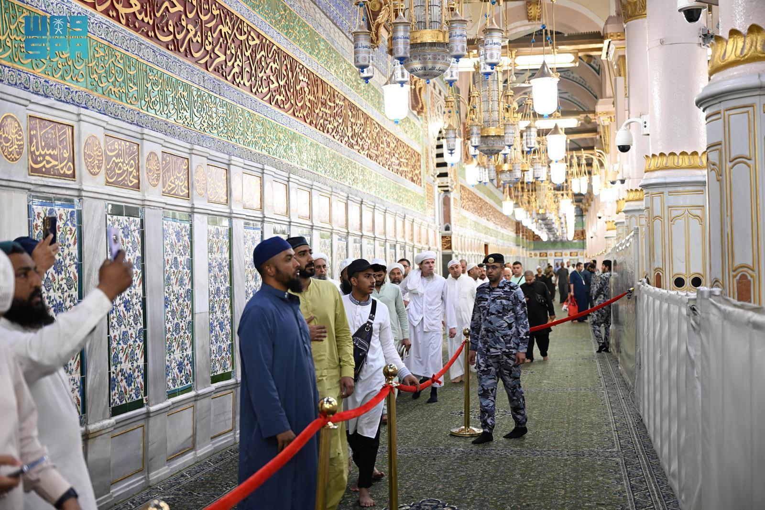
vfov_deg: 29.2
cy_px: 255
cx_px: 382
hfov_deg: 42.8
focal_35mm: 46
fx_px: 977
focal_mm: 46
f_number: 2.8
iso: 640
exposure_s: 1/60
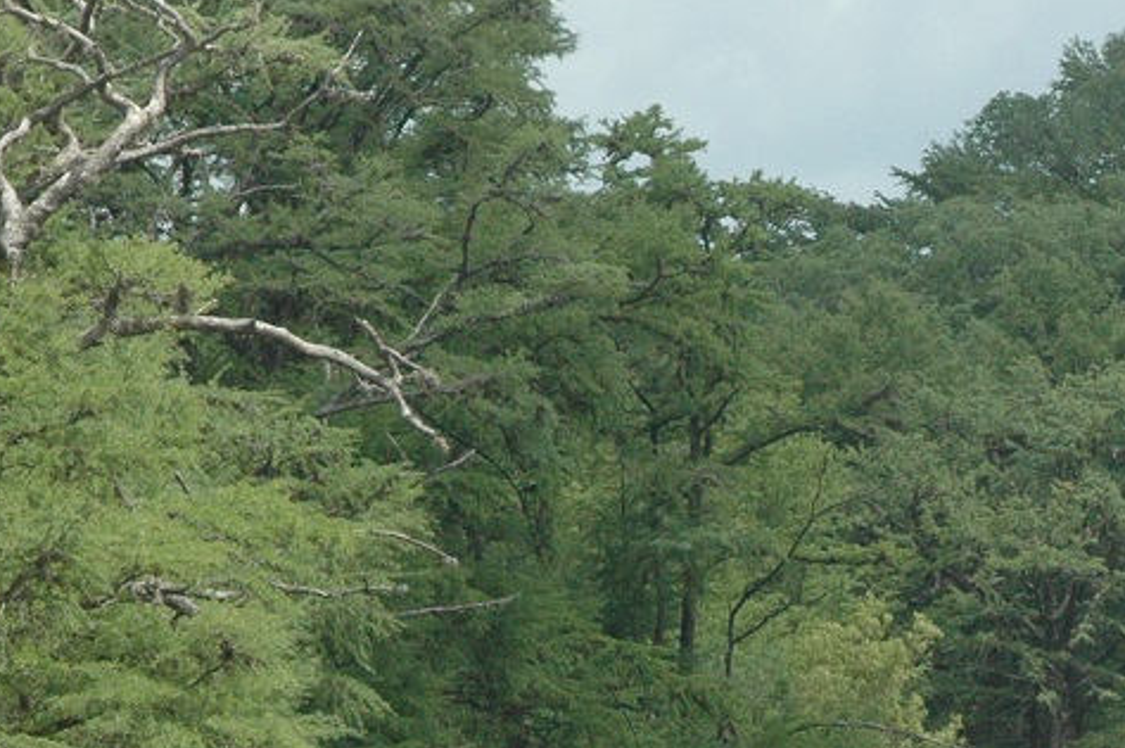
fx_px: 12719
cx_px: 1120
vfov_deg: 3.4
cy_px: 966
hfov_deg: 5.1
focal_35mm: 407
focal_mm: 95
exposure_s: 1/1250
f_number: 9
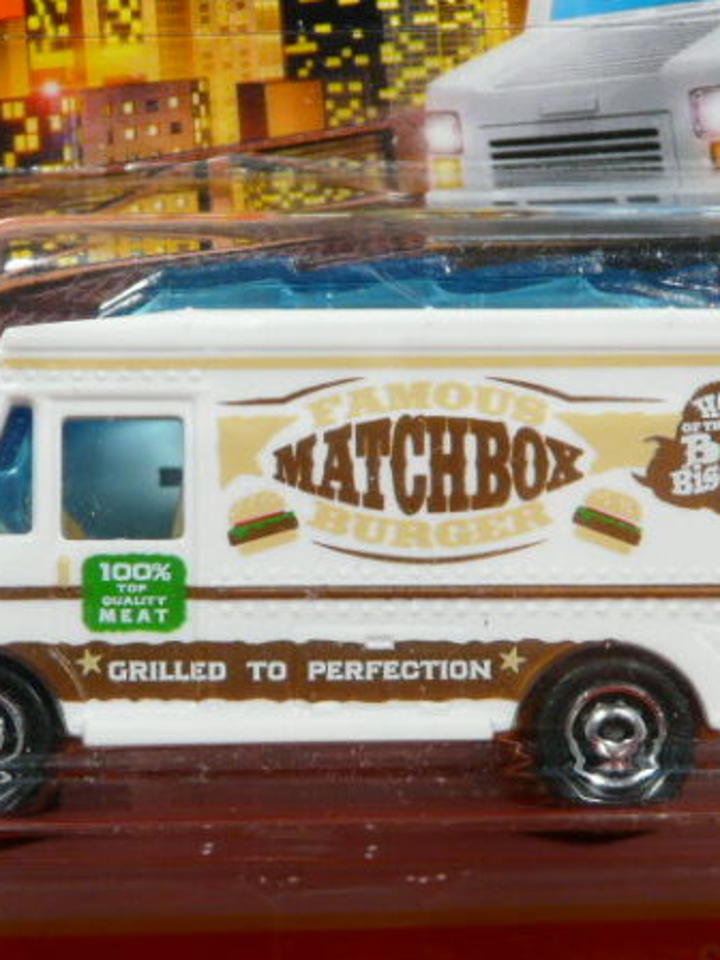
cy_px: 480
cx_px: 356
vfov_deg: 9.8
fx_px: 5574
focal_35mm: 201
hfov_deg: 7.4
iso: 160
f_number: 3.6
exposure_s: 1/50
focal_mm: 15.4
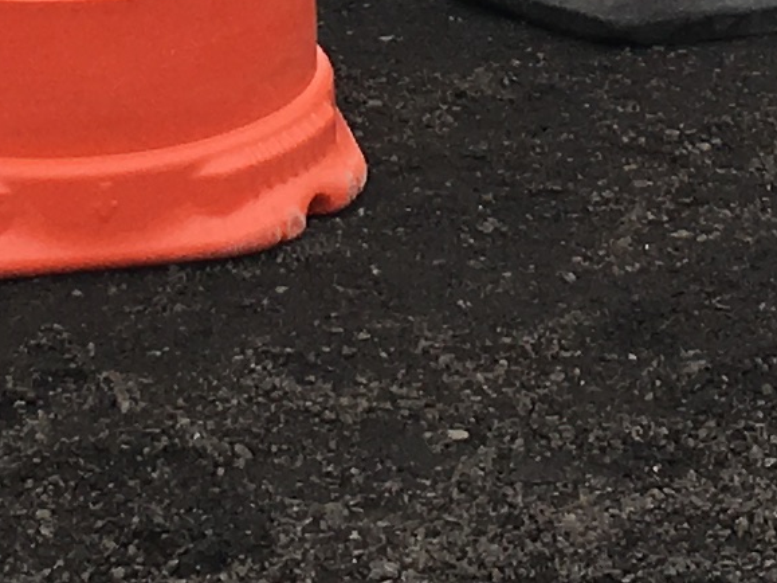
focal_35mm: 202
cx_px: 318
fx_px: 4533
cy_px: -825
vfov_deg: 6.9
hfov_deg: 9.8
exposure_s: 1/1026
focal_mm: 4.15
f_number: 2.2
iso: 25
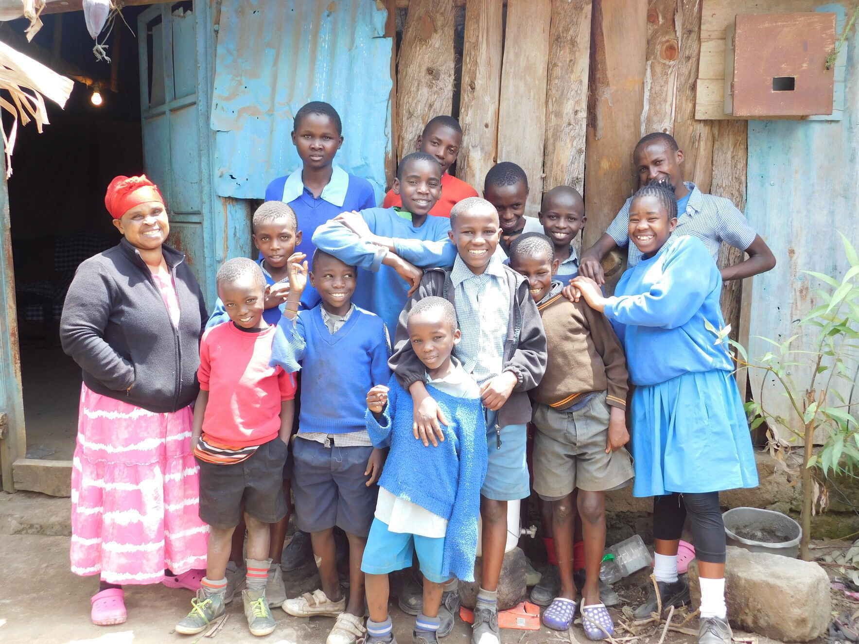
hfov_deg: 51.4
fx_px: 893
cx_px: 430
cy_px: 322
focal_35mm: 36
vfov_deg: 39.7
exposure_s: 1/100
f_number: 3.5
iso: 125
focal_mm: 6.3
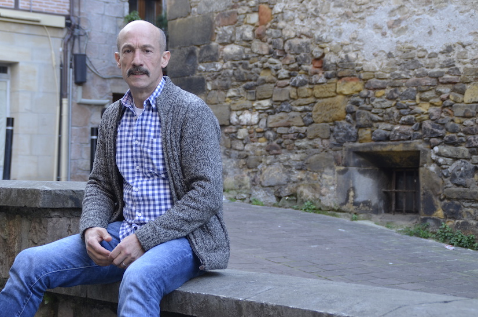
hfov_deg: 29.2
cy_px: 126
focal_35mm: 69
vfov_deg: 19.6
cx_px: 197
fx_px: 914
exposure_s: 1/100
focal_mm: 38
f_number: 5
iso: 400
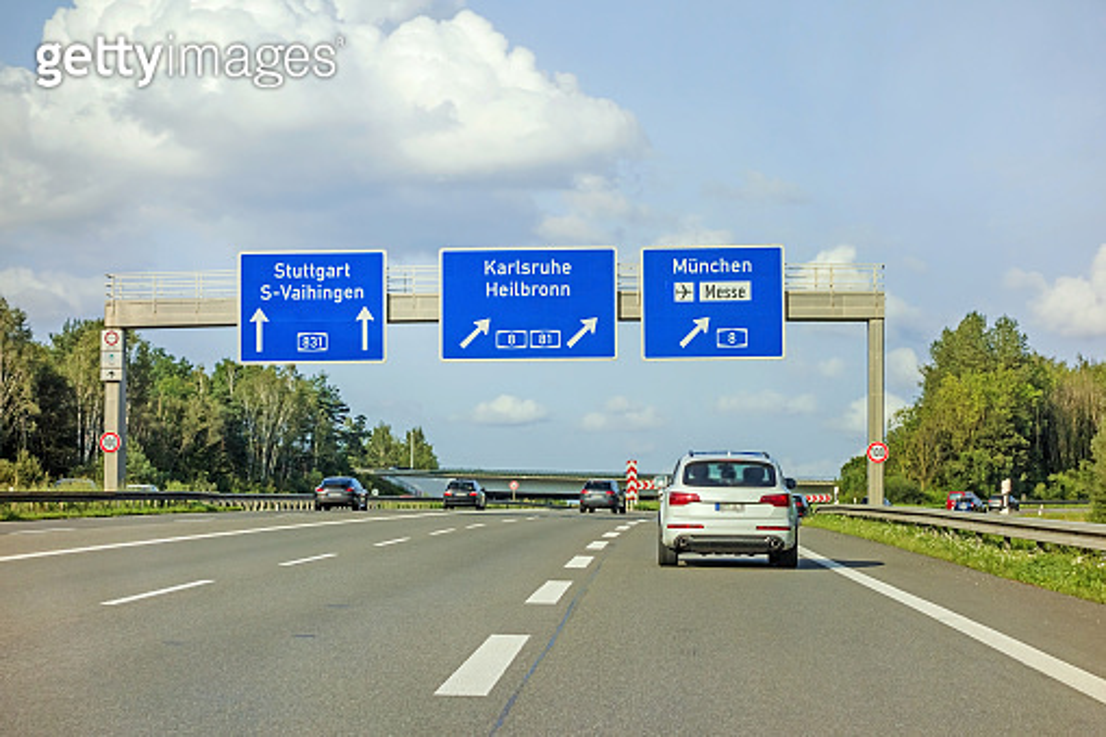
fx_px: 2979
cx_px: 553
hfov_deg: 21.0
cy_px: 368
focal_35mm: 97
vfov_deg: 14.1
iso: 125
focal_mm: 35.96
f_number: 5.6
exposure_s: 1/800
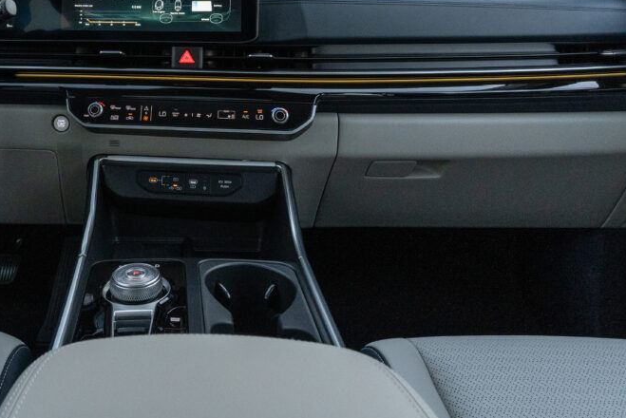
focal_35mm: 33
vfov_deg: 37.6
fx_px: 574
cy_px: 48
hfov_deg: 54.3
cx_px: 149
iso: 6400
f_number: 8
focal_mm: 17
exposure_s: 1/60
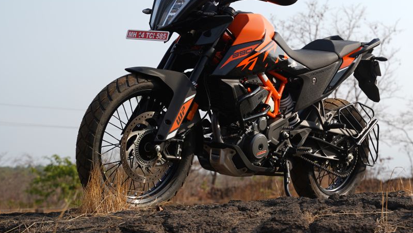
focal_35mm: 86
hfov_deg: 24.2
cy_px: 53
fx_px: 942
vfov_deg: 14.0
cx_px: 345
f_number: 4.5
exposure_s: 1/400
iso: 80
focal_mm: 47
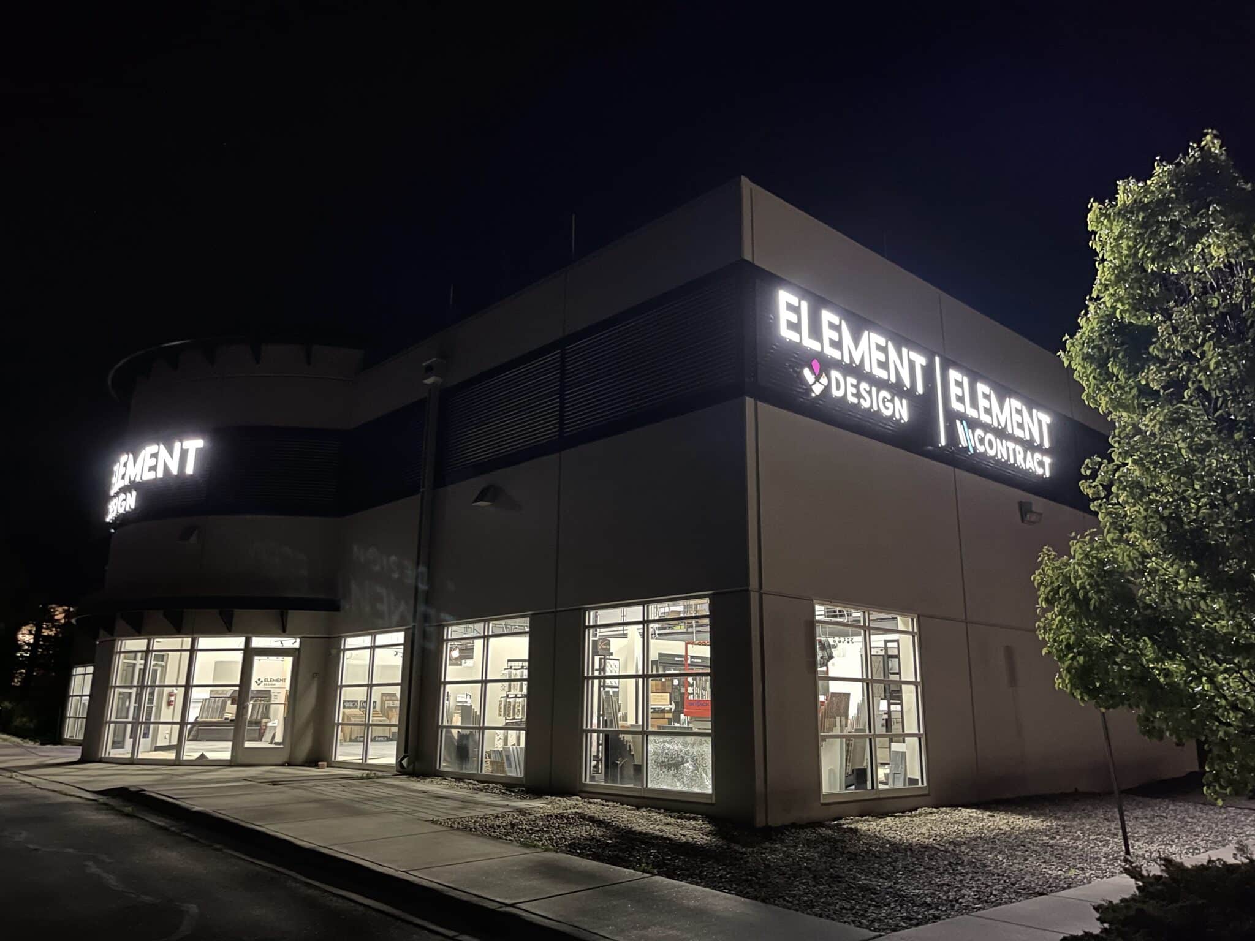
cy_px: 470
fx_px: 943
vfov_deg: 53.1
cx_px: 628
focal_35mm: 26
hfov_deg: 67.3
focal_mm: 5.1
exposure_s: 1/17
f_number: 1.6
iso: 800
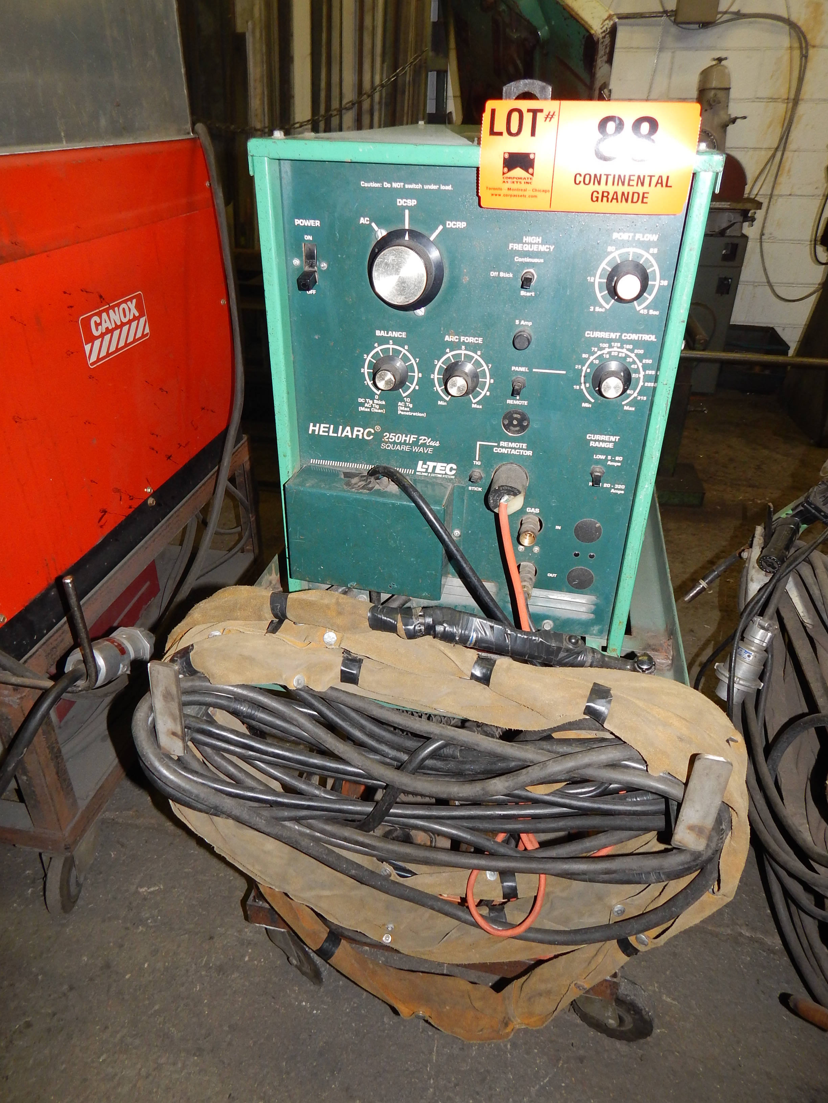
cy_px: 552
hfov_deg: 61.1
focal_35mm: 22
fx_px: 702
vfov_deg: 76.4
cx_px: 414
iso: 200
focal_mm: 4
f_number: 3
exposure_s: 1/30
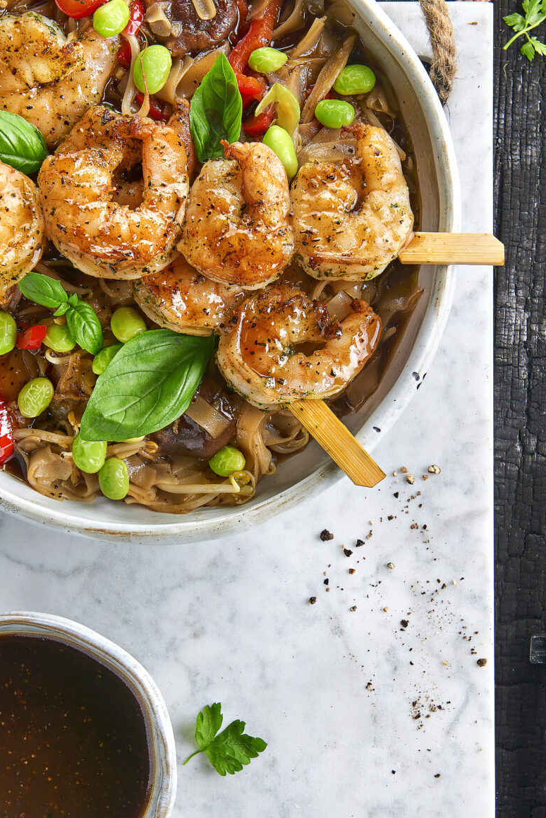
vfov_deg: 19.2
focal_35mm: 106
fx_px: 2408
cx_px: 276
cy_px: 490
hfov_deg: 12.9
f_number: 10
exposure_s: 1/100
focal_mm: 60
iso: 100
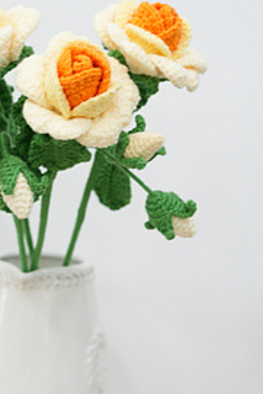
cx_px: 28
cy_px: 185
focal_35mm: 129
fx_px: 1412
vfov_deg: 15.9
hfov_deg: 10.6
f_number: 5
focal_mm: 70
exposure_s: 1/8
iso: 125
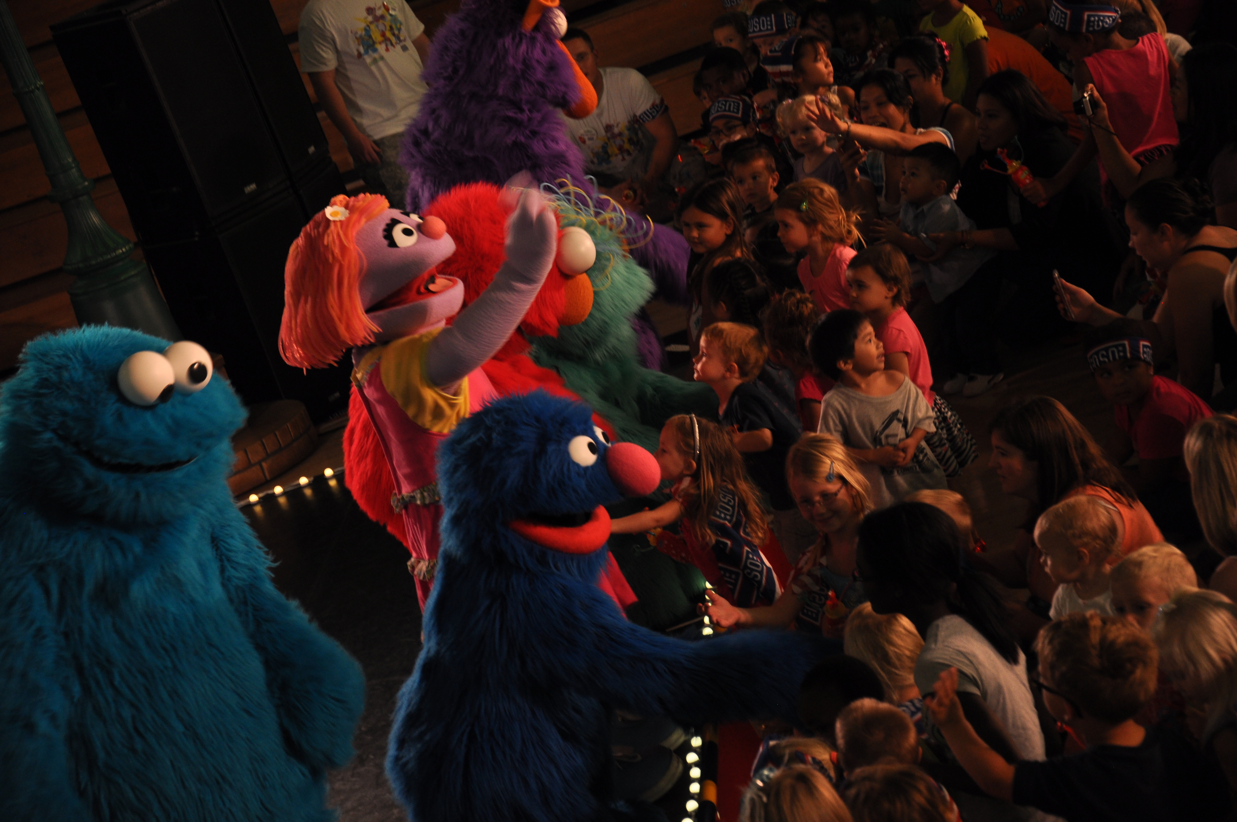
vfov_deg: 10.7
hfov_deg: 16.1
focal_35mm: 128
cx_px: 618
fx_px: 4376
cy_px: 411
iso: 400
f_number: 6.3
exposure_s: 1/60
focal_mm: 85
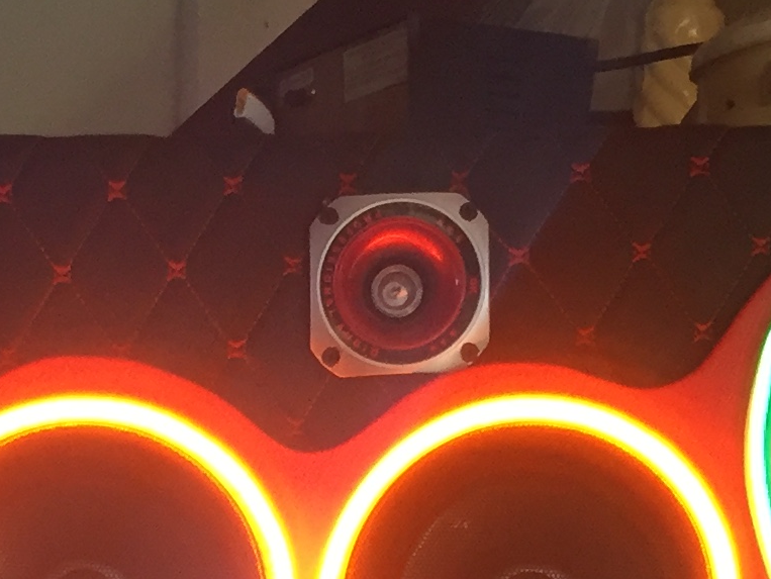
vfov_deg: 11.3
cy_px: 976
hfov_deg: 15.6
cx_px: 12
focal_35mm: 124
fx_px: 2763
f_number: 2.2
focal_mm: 4.15
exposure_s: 1/33
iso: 64
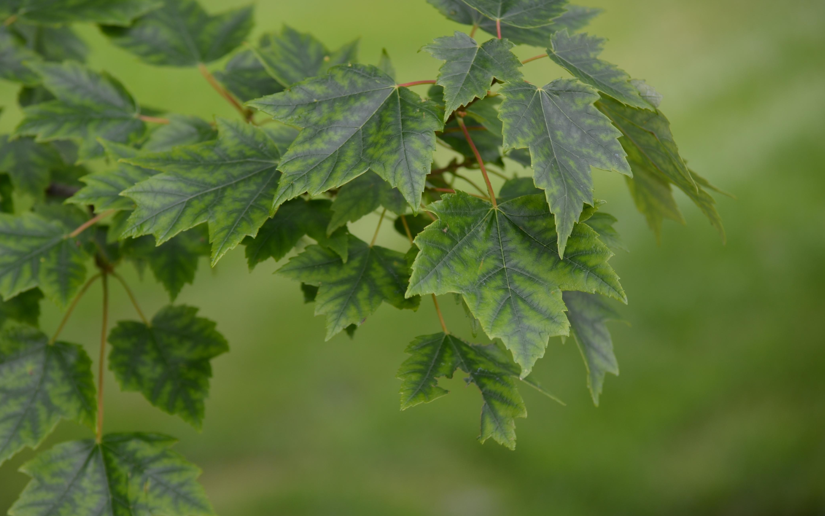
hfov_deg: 14.4
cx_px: 346
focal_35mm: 145
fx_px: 3260
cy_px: 257
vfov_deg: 9.0
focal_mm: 80
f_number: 4.2
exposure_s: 1/200
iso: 100
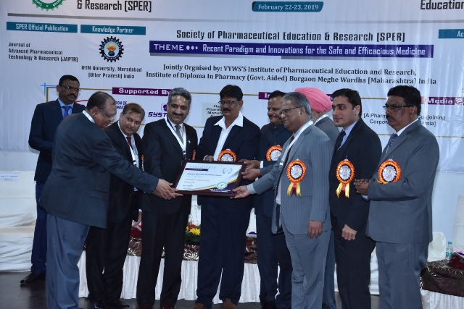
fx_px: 1005
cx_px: 232
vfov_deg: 17.5
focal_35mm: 78
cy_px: 154
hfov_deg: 26.0
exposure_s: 1/125
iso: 1000
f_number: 5
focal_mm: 52
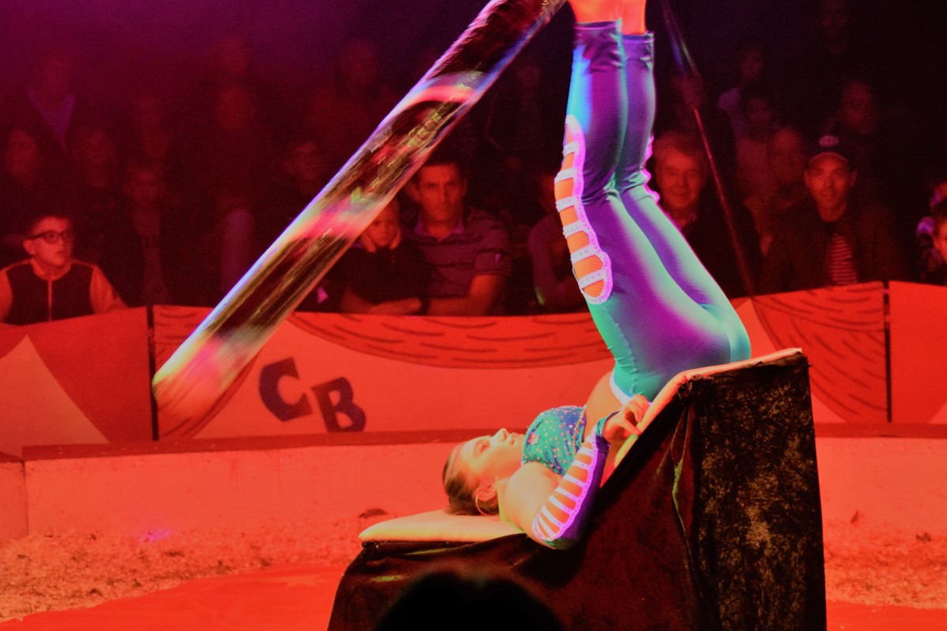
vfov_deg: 10.9
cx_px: 590
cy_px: 204
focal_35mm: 126
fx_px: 3314
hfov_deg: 16.2
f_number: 4
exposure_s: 1/60
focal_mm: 62
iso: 3200
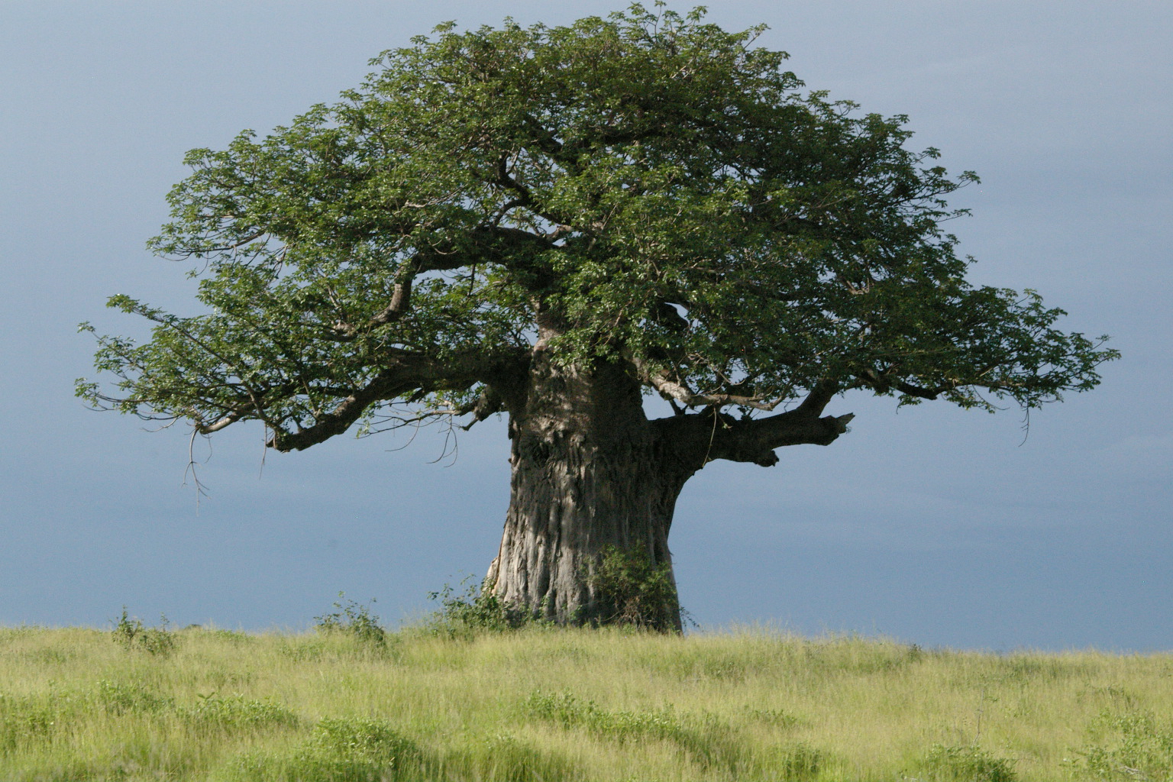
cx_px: 586
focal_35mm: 132
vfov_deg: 10.4
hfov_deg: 15.5
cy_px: 391
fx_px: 4301
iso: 1600
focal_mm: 88
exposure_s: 1/1000
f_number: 9.5
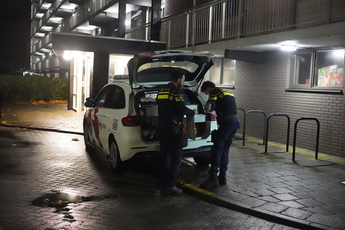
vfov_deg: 32.6
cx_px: 172
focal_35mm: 41
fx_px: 393
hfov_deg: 47.4
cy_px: 115
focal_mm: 41
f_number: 5.6
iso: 51200
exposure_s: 1/80
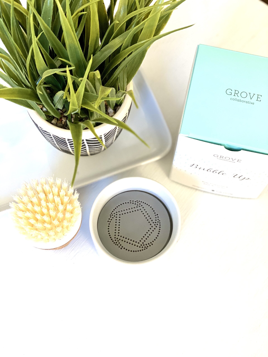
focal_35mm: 52
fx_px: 537
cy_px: 178
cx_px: 134
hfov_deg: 28.0
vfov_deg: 36.8
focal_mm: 6
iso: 200
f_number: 2
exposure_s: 1/120
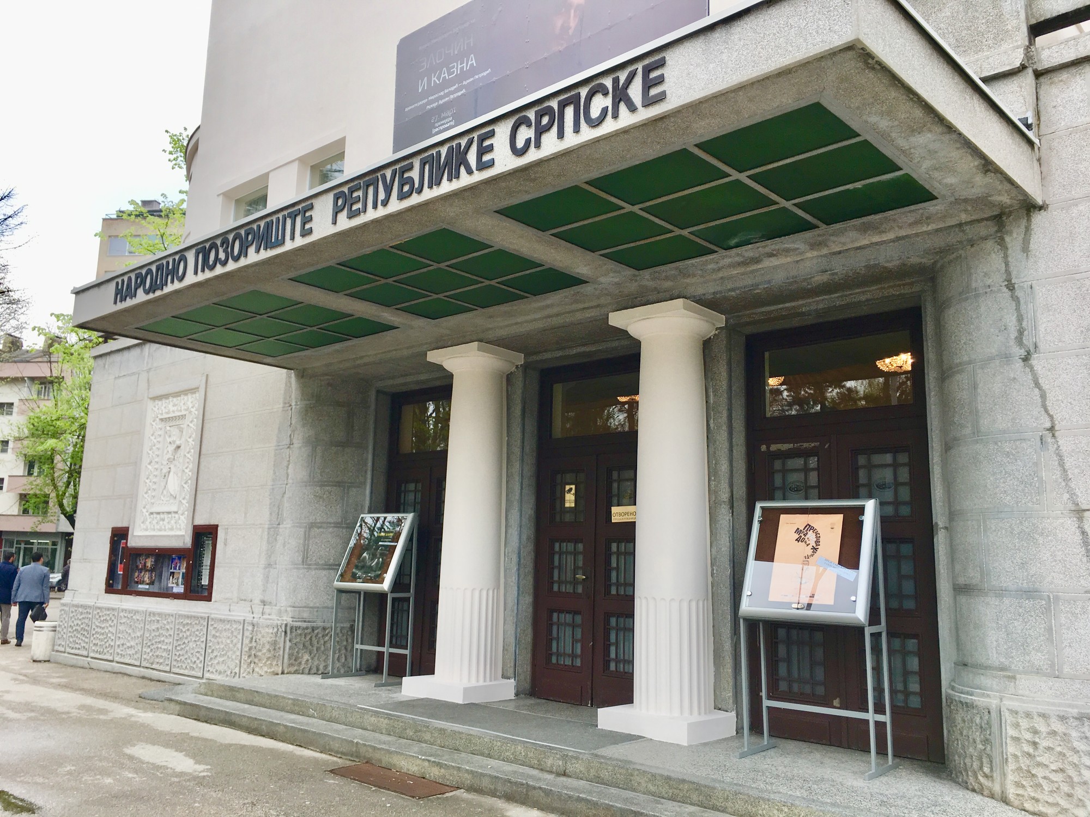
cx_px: 545
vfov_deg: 48.2
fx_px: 913
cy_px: 408
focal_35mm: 29
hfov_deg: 61.7
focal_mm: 4.15
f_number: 2.2
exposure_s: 1/413
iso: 25
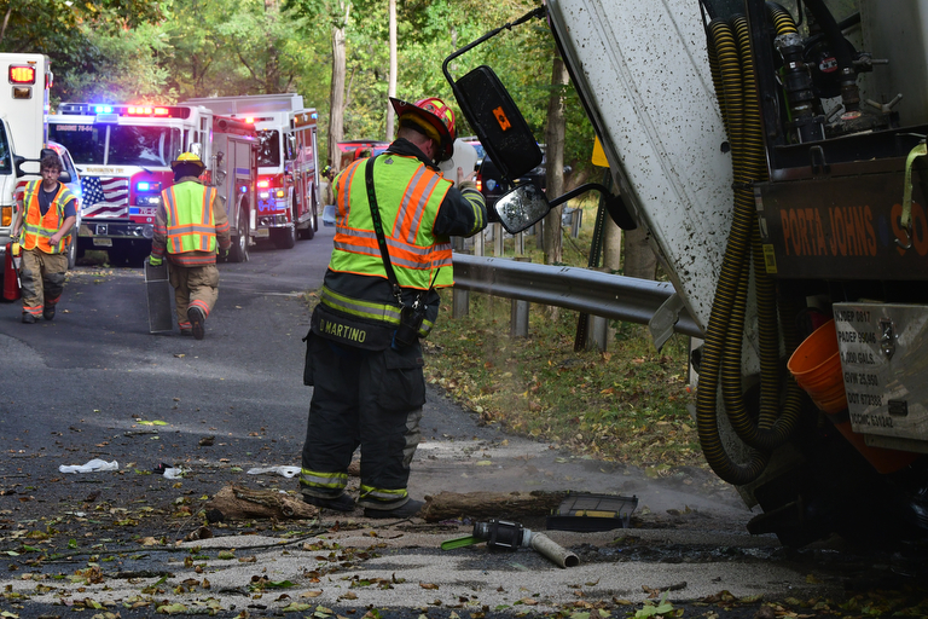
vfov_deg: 9.1
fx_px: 3866
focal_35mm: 150
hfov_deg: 13.7
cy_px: 310
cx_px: 464
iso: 1250
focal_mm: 100
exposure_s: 1/400
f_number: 10
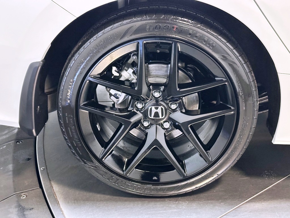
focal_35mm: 48
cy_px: 109
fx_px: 402
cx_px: 145
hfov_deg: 39.7
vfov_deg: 30.3
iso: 640
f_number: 1.78
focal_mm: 6.86
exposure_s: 1/24
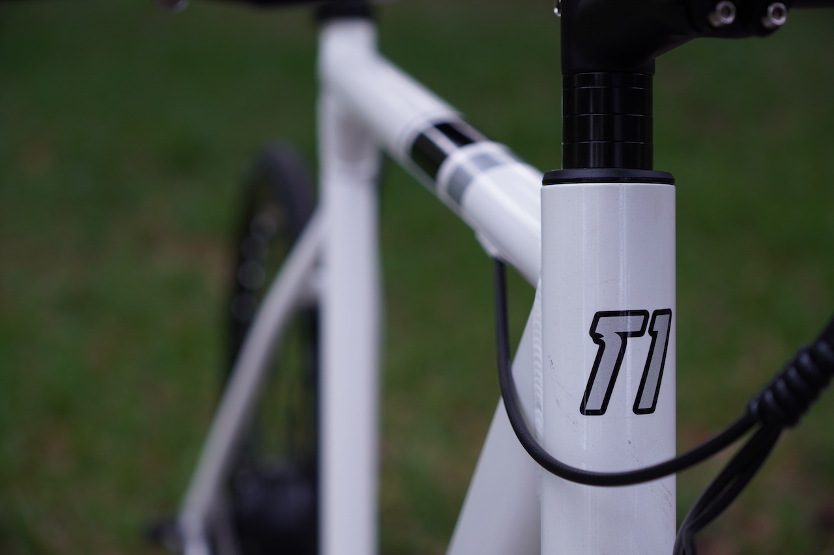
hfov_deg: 28.1
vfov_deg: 18.9
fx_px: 1668
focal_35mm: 72
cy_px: 278
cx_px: 417
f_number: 2.8
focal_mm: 48
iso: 100
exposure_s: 1/125
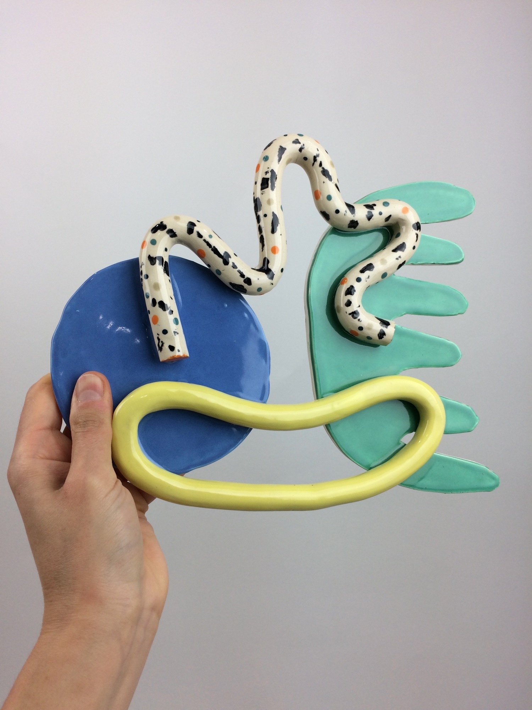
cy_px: 355
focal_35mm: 29
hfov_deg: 48.2
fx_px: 594
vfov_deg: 61.7
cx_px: 266
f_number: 2.2
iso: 32
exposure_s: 1/144
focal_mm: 4.15
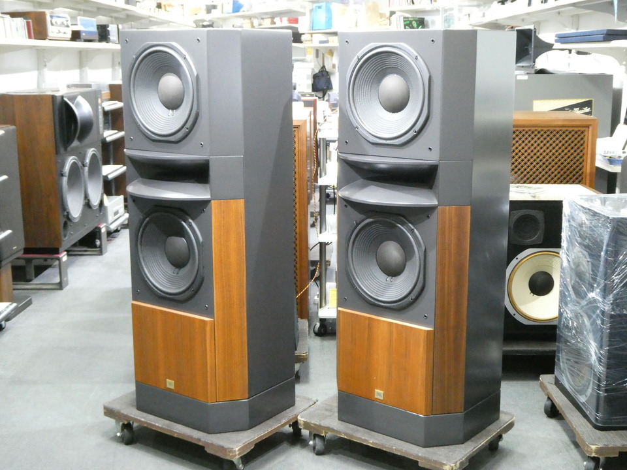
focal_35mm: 47
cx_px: 314
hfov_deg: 40.4
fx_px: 851
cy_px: 235
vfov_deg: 30.9
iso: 1600
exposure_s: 1/13
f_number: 4
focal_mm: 8.4
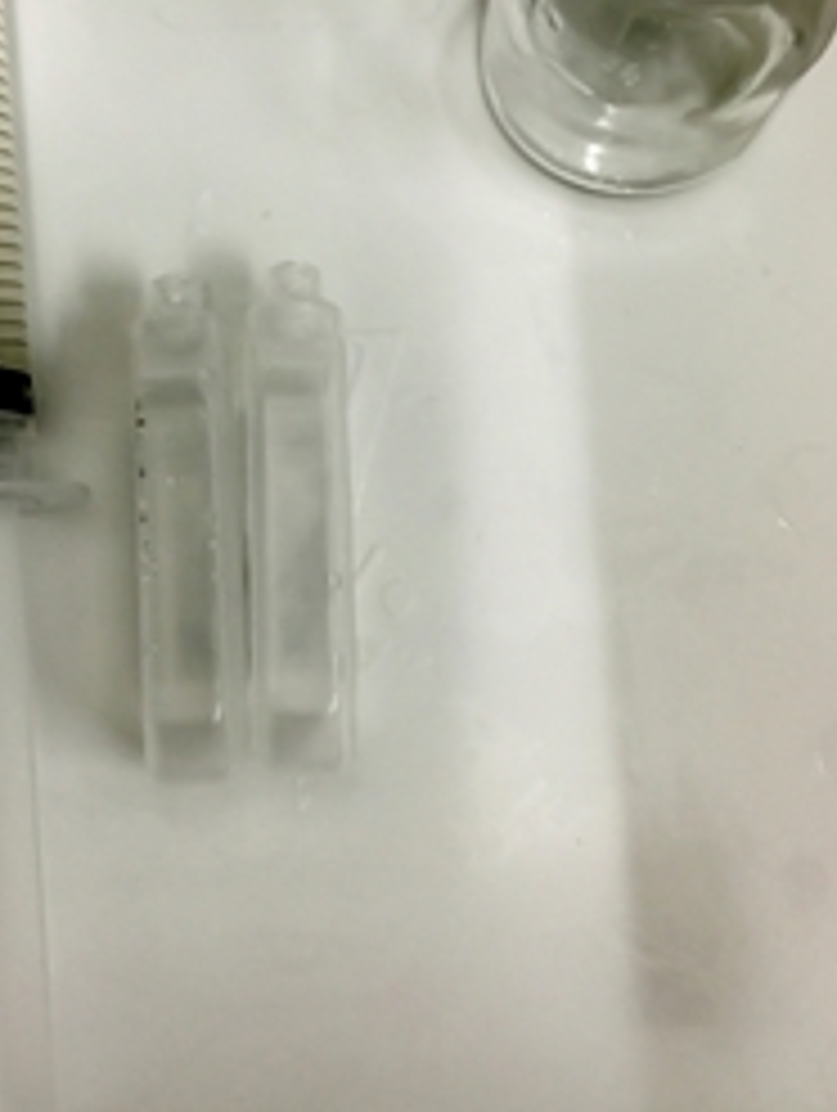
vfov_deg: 41.0
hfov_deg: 31.9
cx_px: 256
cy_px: 306
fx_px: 1447
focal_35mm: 45
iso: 40
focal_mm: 4.15
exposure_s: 1/17
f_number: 2.2
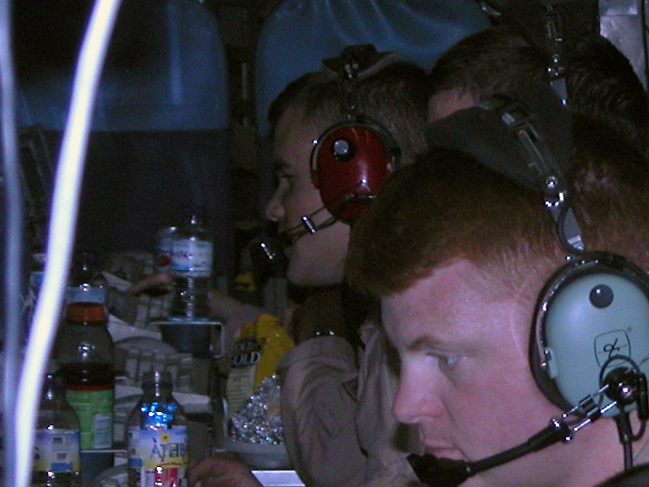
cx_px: 557
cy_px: 545
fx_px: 6450
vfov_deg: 4.3
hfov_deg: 5.8
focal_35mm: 344
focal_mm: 25.4
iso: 200
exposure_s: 1/125
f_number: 3.6
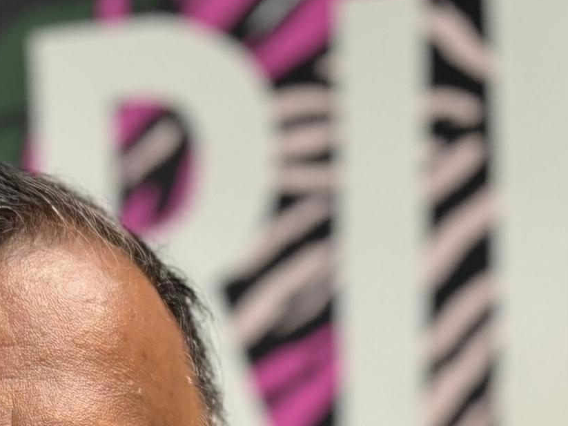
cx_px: 408
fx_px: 2592
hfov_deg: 12.5
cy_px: 1190
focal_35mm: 158
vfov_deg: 8.2
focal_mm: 5.96
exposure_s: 1/100
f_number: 1.6
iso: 125
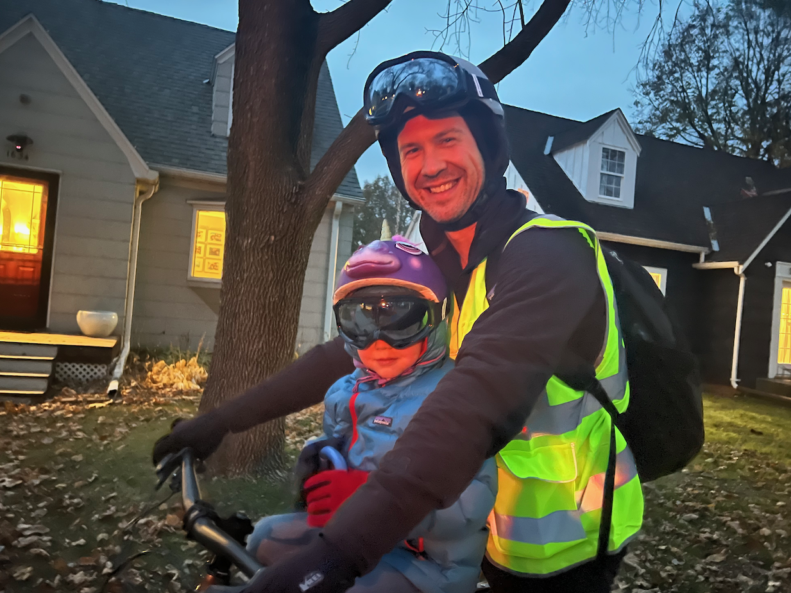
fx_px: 617
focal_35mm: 27
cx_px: 409
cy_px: 307
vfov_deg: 51.3
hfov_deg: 65.3
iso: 2500
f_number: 1.5
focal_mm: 5.7
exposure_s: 1/15
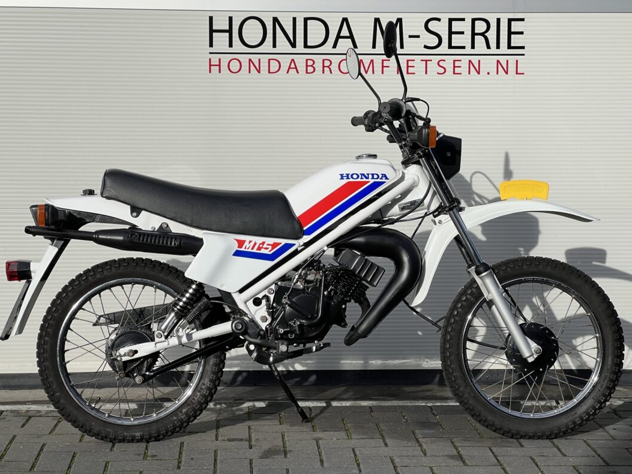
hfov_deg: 25.0
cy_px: 237
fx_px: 1424
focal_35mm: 78
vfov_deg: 18.9
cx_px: 314
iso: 32
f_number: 2.8
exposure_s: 1/1309
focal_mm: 9
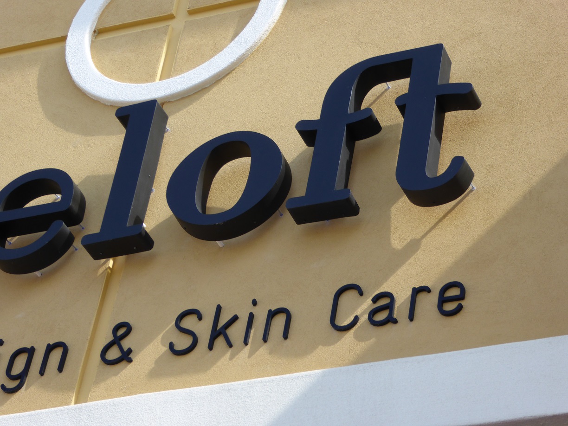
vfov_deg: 12.0
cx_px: 284
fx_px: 2035
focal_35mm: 124
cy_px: 213
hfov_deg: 15.9
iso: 100
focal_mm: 22.3
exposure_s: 1/125
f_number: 5.2
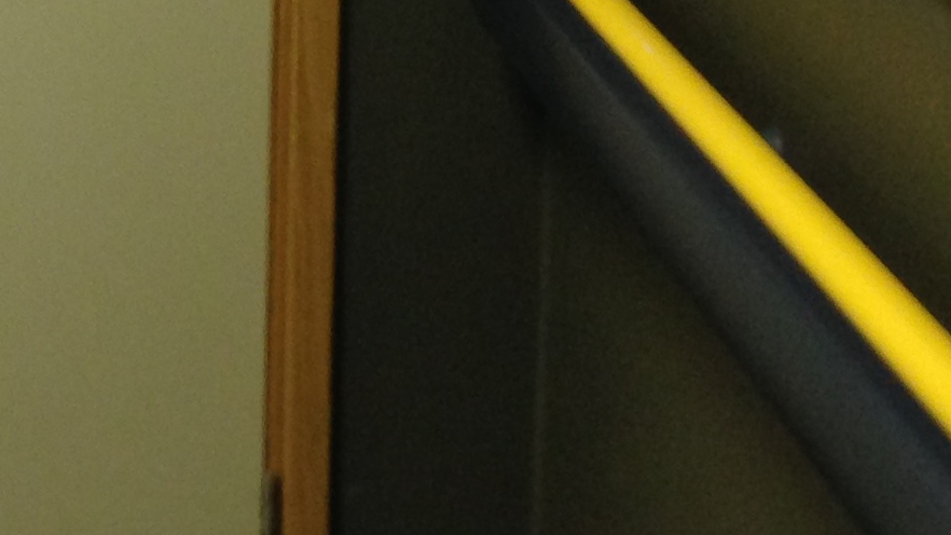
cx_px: -512
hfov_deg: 14.9
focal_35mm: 133
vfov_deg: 8.8
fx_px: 3354
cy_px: -414
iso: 100
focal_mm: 4.12
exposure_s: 1/20
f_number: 2.4
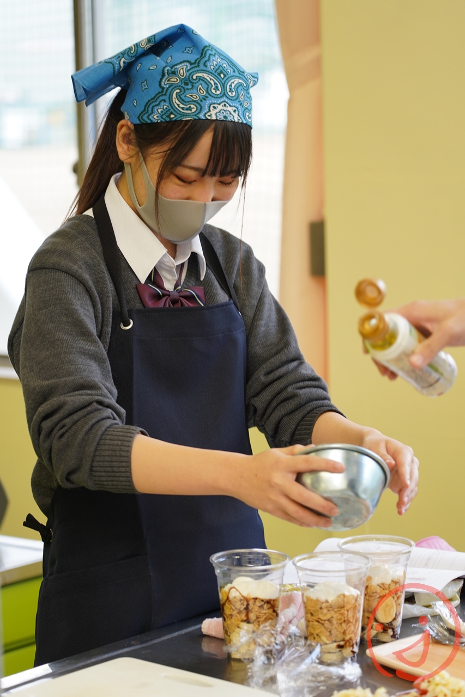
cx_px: 232
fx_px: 2035
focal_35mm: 105
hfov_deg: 13.0
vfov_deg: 19.5
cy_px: 348
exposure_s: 1/125
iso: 800
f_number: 4
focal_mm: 105
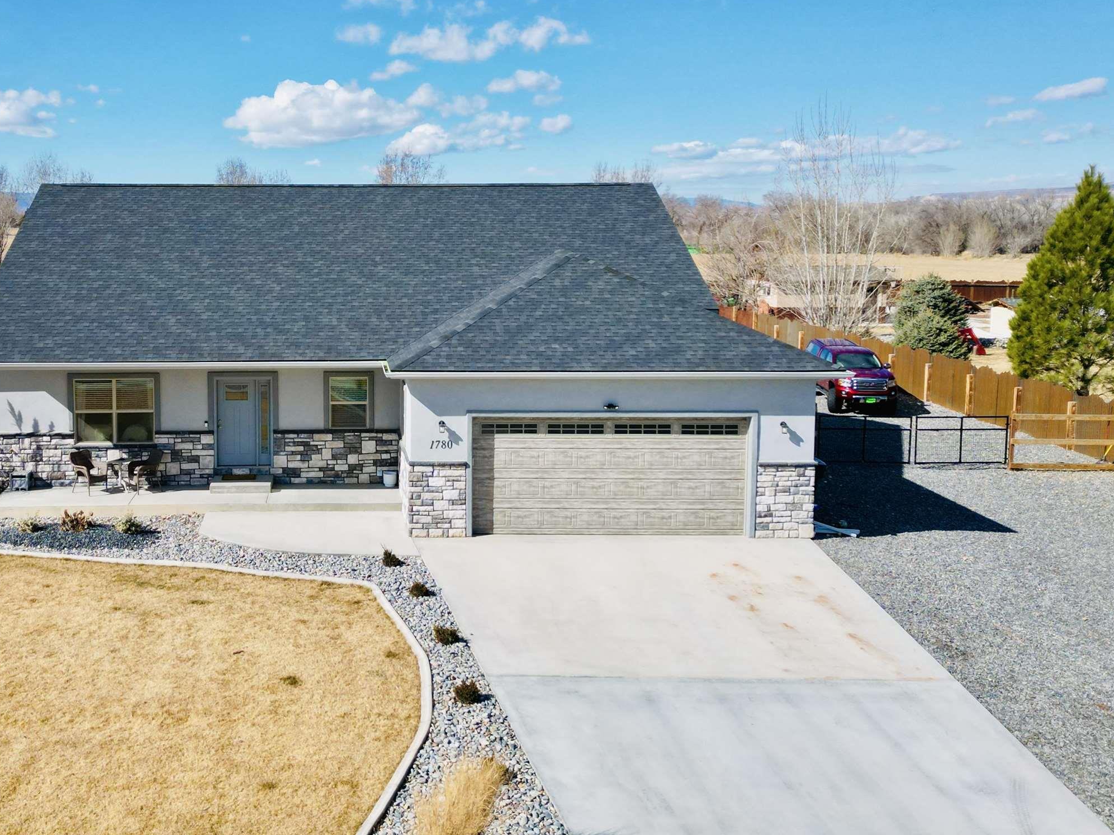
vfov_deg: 38.5
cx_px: 349
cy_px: 343
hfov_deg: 49.1
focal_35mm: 37
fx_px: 1191
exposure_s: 1/3200
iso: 100
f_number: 1.7
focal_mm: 6.72
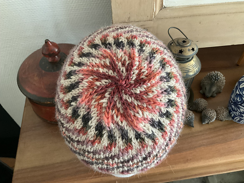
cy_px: 92
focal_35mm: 29
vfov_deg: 48.2
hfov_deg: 61.7
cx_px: 122
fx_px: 204
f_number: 1.8
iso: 200
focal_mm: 3
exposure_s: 1/60
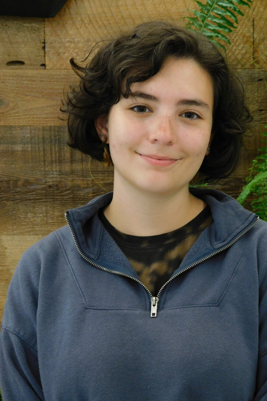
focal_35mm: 74
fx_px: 823
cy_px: 201
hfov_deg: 18.4
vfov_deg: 27.3
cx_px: 149
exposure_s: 1/15
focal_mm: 12.6
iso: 400
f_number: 4.3
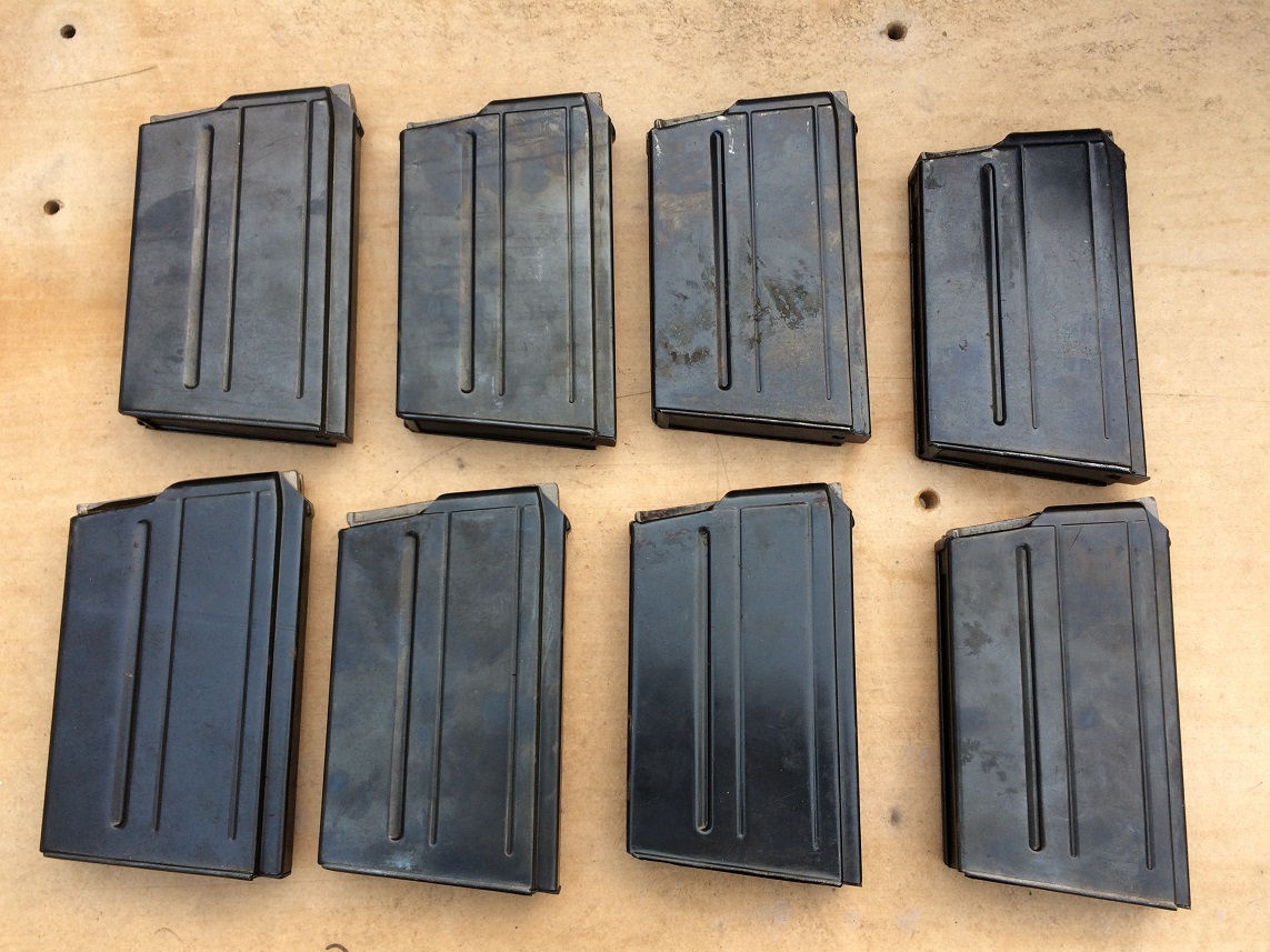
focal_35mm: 29
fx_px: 1064
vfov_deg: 48.2
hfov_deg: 61.7
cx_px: 635
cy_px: 476
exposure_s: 1/60
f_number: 2.2
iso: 40
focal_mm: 4.15
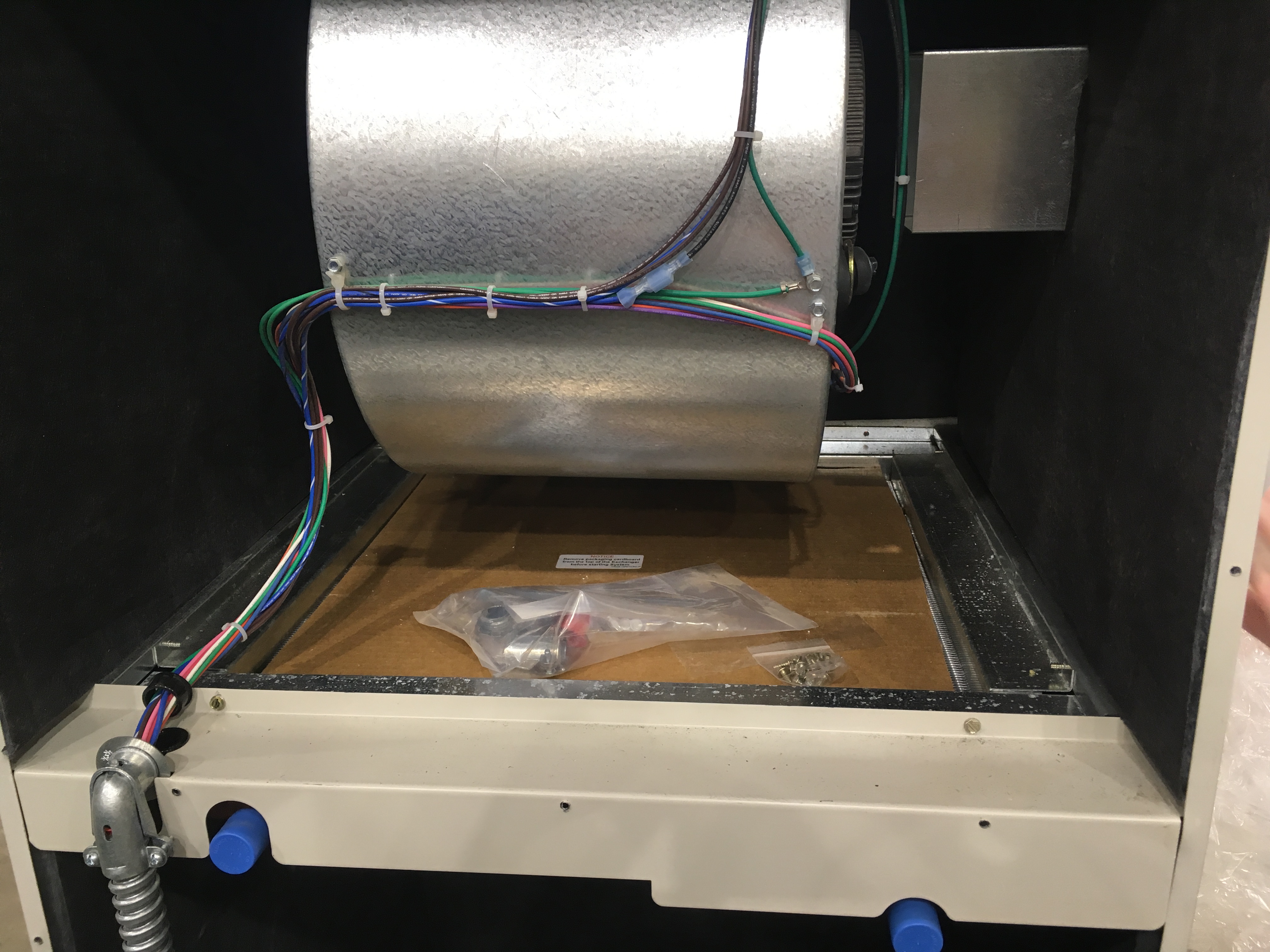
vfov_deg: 48.2
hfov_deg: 61.7
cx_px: 635
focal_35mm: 29
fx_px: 1064
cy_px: 476
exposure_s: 1/30
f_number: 2.2
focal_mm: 4.15
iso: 64
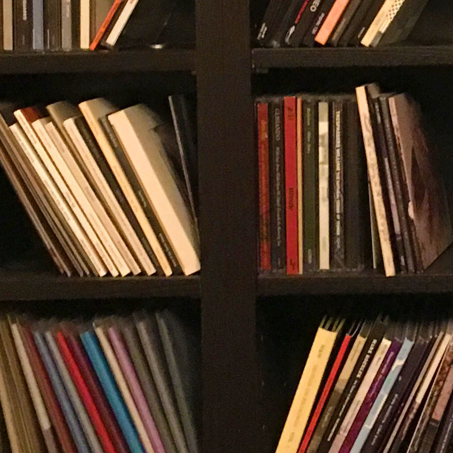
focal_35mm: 115
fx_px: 1703
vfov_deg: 14.8
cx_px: 478
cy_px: -38
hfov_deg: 14.8
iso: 400
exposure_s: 1/17
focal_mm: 4.15
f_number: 2.2
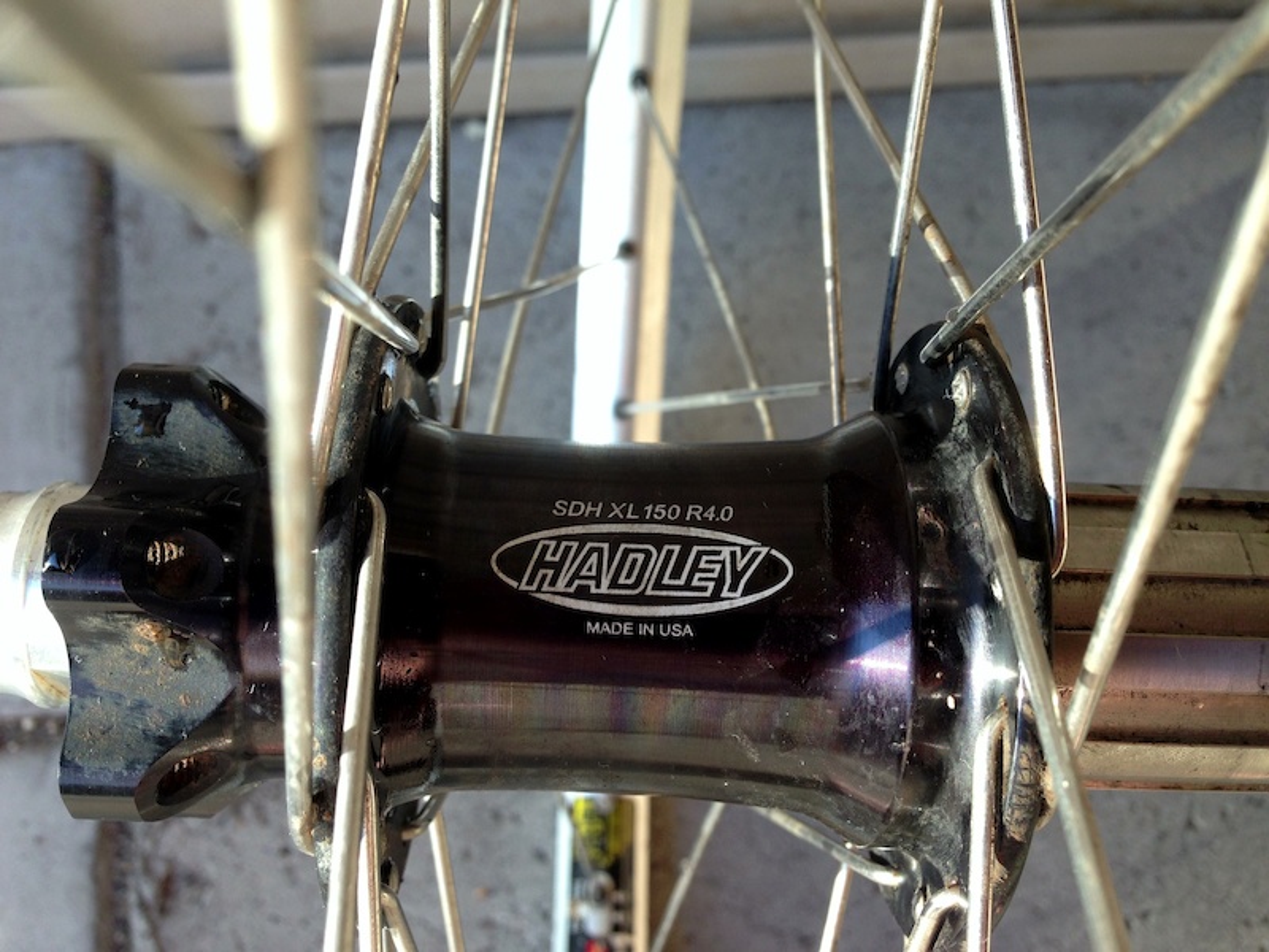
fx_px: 1210
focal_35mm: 33
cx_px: 634
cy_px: 476
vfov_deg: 42.9
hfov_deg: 55.4
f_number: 2.4
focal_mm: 4.13
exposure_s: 1/60
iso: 50
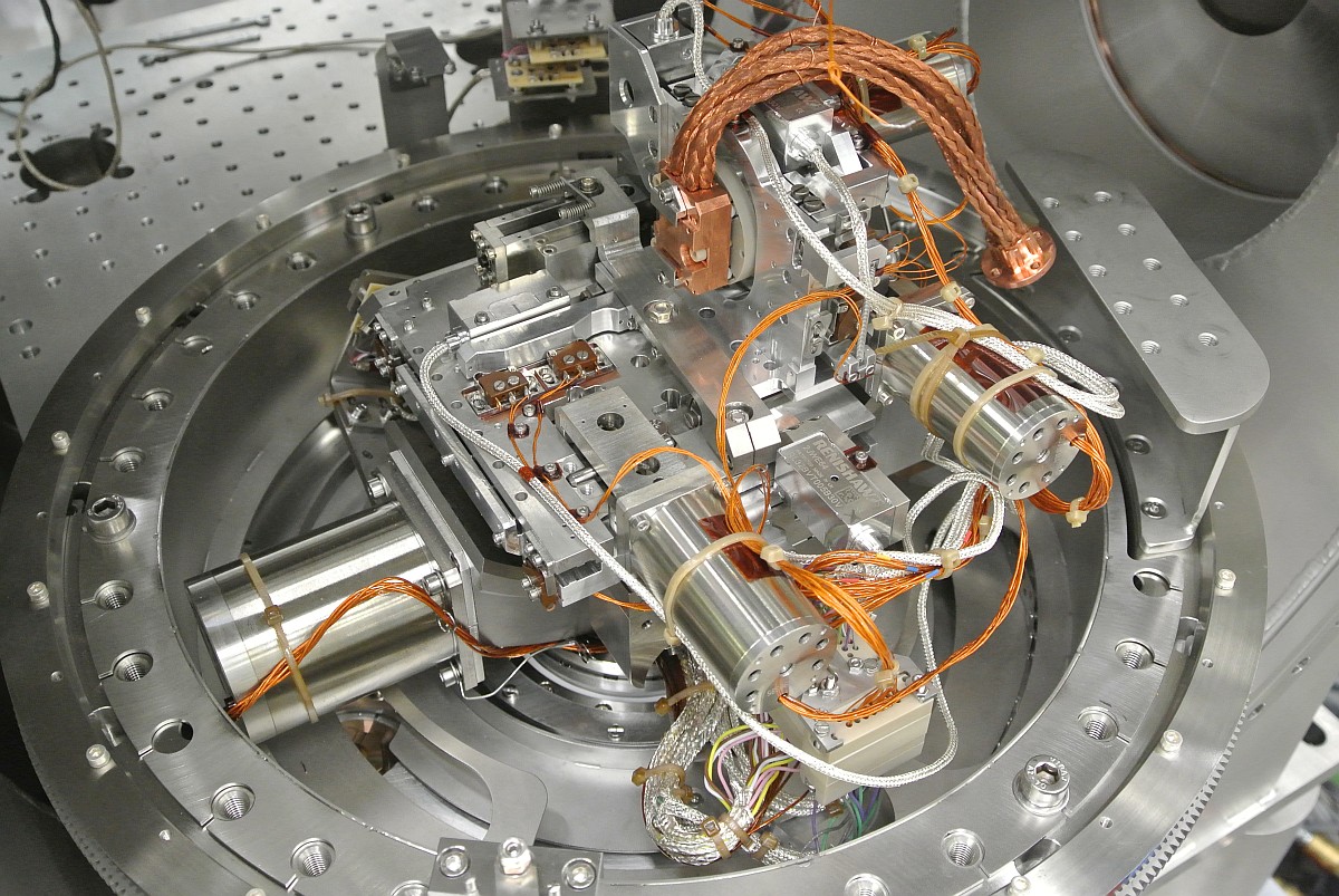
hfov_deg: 51.8
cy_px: 448
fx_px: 1378
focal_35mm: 37
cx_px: 670
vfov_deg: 36.0
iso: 1250
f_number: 4
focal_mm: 14
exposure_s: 1/30
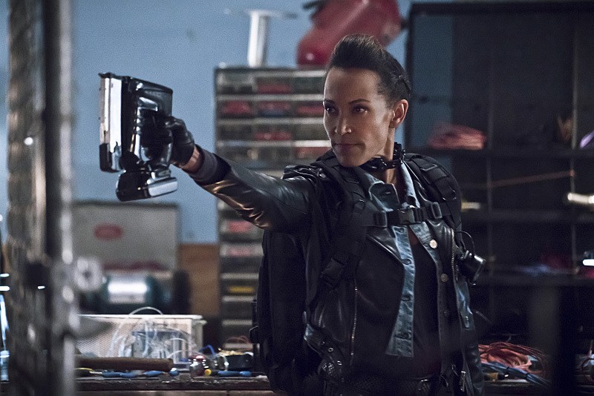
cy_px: 198
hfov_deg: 10.3
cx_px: 297
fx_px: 3301
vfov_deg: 6.9
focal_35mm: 200
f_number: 4
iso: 8000
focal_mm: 200
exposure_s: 1/160
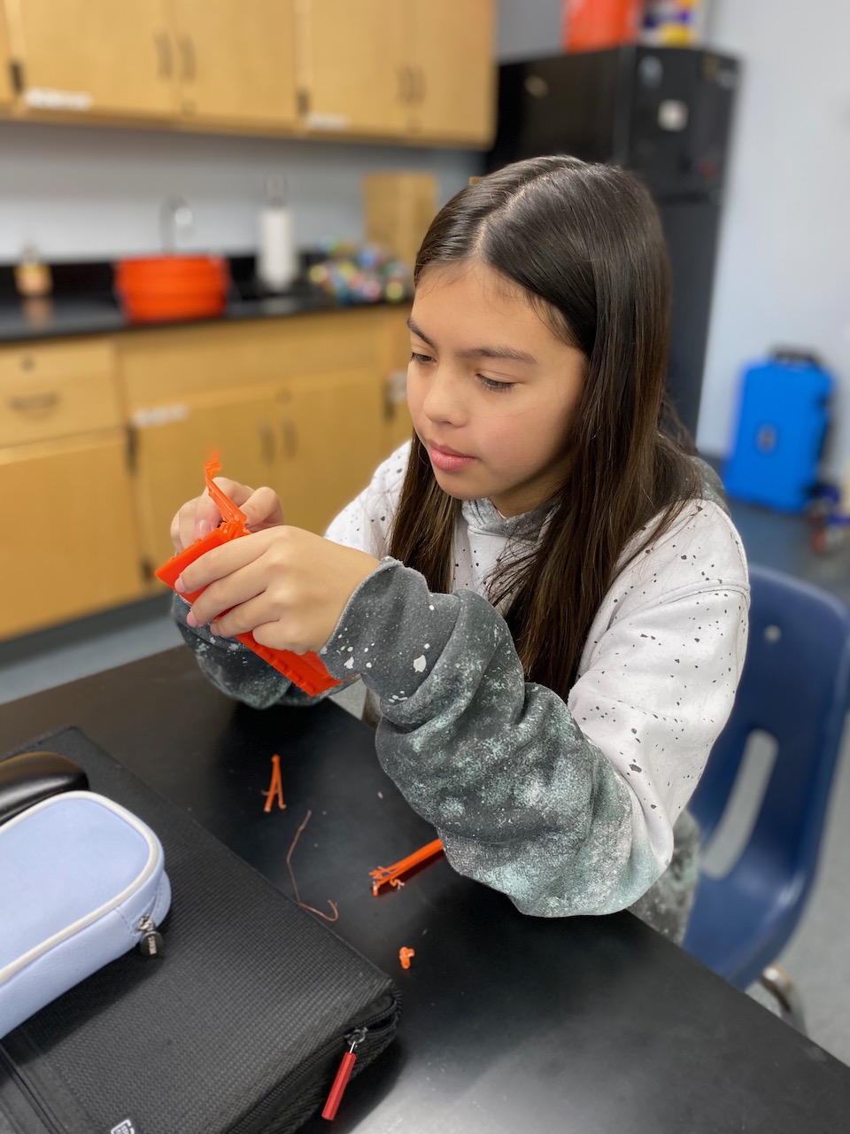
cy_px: 567
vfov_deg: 67.3
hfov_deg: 53.1
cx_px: 425
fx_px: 851
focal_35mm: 26
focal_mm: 4.25
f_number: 1.8
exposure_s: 1/60
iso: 250
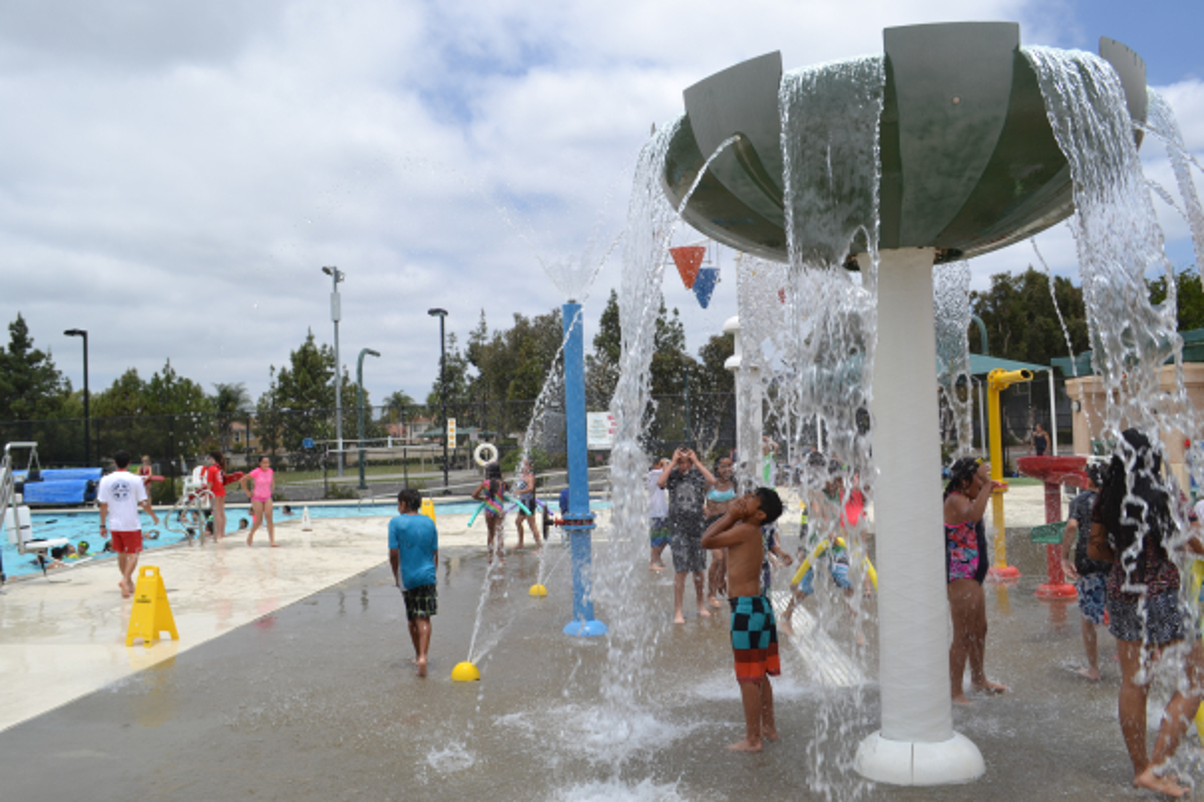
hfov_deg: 67.4
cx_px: 602
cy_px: 401
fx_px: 903
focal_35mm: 27
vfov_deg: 47.9
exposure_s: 1/320
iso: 100
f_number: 7.1
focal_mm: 18
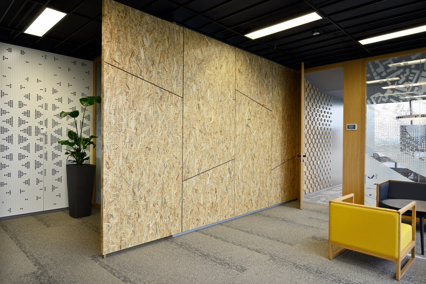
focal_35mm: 24
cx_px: 213
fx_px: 284
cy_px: 142
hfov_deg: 73.8
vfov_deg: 53.1
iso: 100
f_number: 11
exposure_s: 1/5
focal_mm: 24
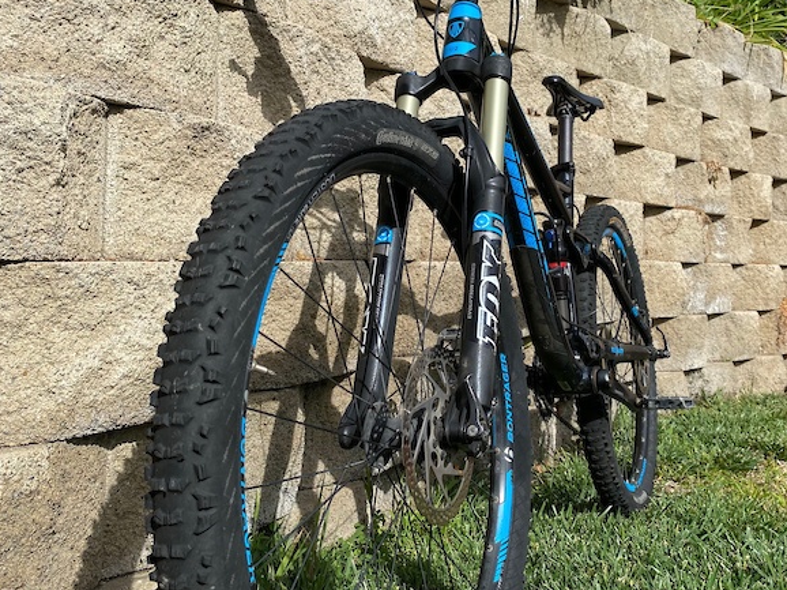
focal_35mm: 36
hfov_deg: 50.9
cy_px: 228
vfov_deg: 39.4
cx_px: 487
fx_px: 818
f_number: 1.8
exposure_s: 1/3509
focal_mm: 4.25
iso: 32
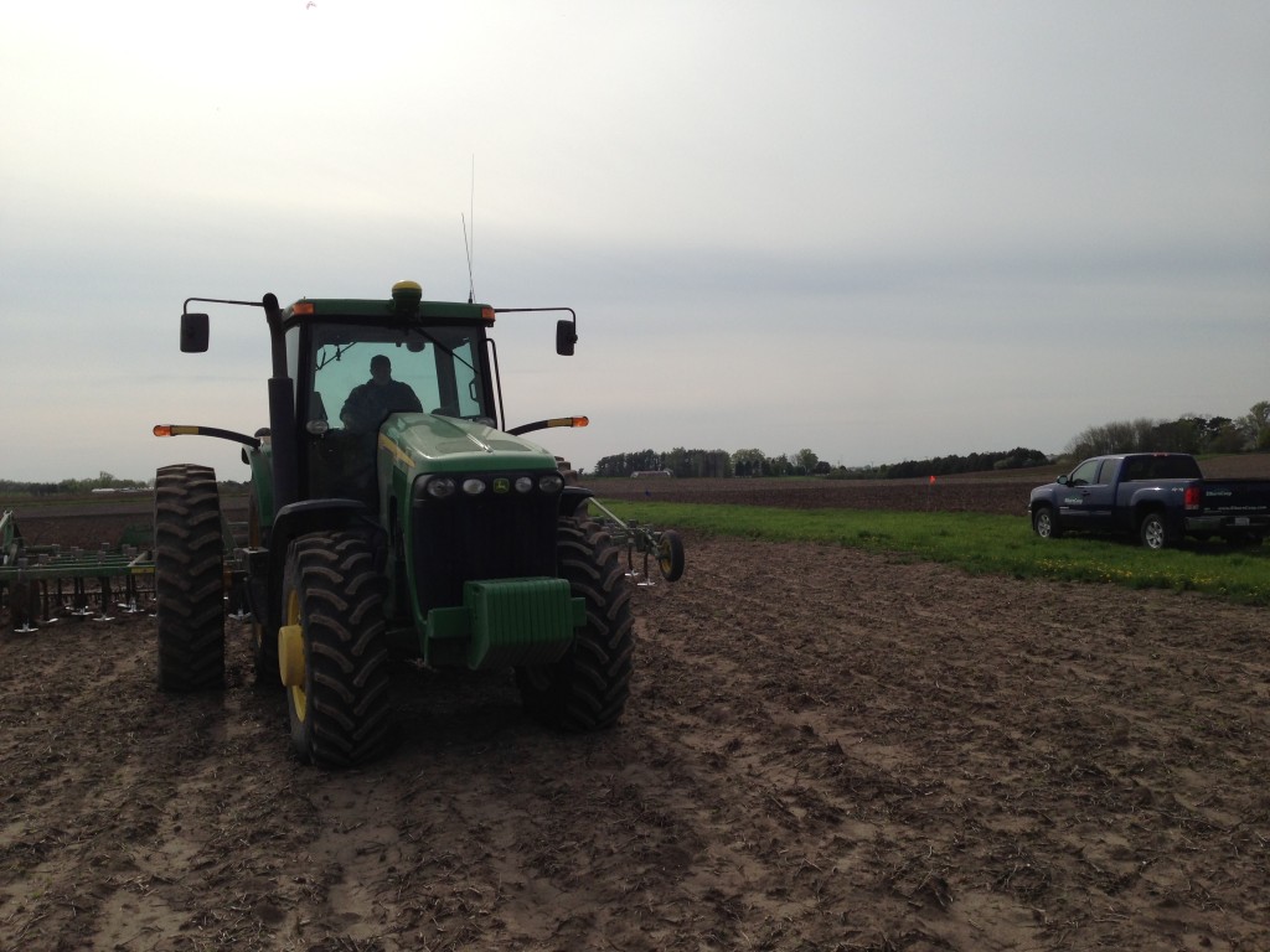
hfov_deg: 55.4
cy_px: 476
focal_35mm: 33
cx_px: 635
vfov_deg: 42.9
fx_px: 1211
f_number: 2.4
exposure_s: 1/2710
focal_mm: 4.13
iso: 50
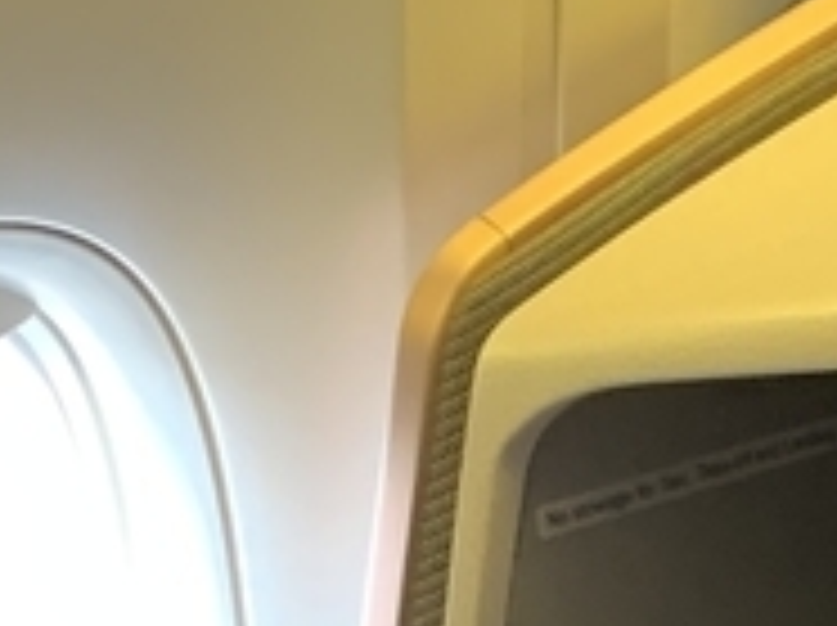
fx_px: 4057
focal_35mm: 168
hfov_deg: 11.3
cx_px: 1256
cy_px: 1603
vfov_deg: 8.0
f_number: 1.8
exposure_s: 1/60
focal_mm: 4.25
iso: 200
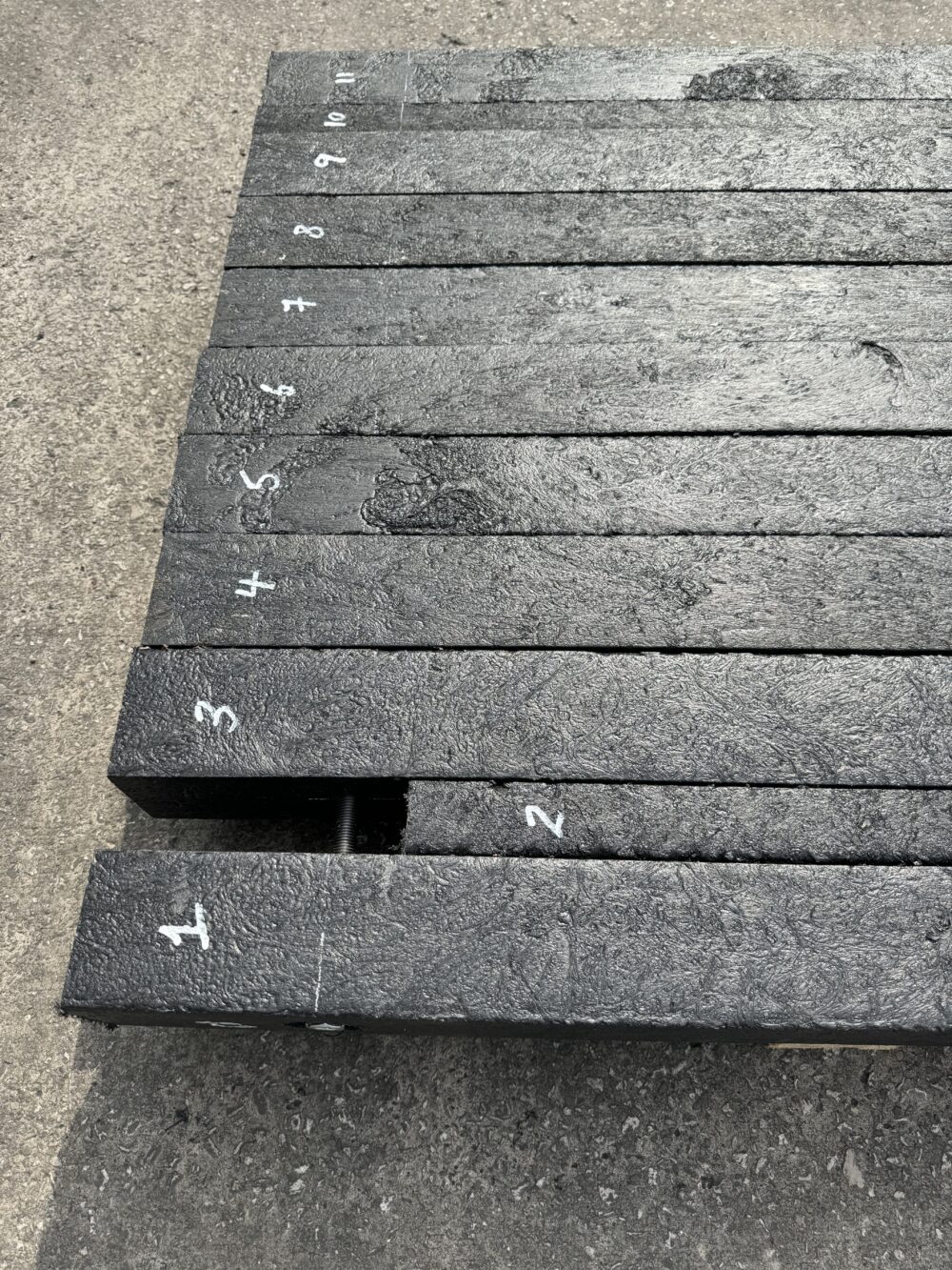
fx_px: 880
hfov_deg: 56.8
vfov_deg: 71.6
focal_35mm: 24
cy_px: 635
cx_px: 476
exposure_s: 1/2710
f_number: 1.78
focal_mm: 6.76
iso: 80
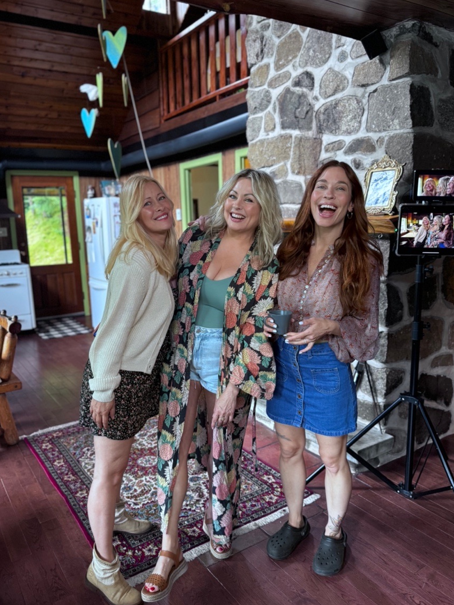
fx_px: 472
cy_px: 304
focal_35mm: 27
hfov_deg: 51.3
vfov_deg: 65.3
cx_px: 218
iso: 320
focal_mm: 6.76
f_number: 1.78
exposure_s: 1/60
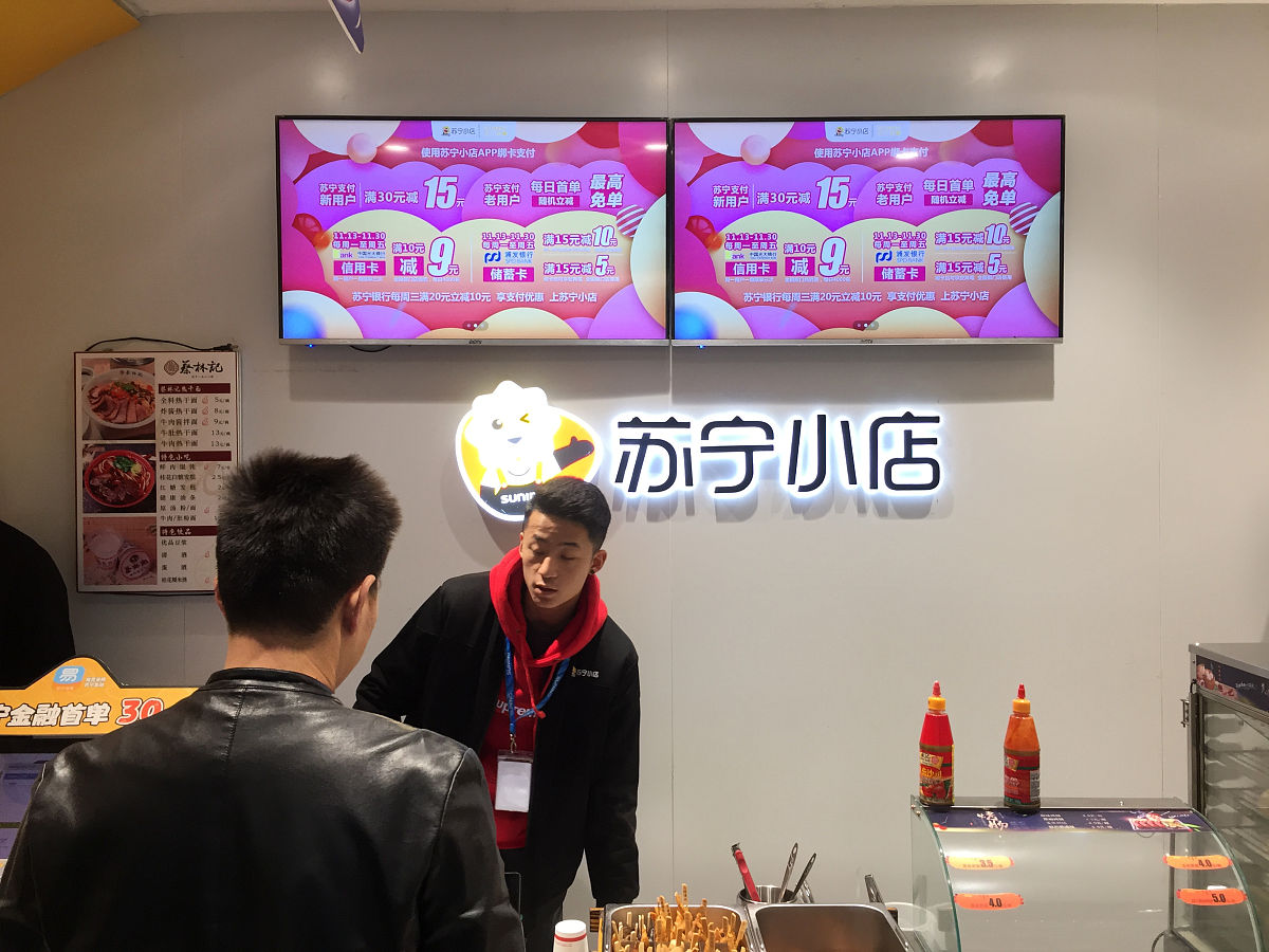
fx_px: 1063
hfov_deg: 61.7
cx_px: 634
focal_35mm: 29
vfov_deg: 48.2
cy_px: 476
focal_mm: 4.15
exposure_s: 1/33
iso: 32
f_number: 2.2
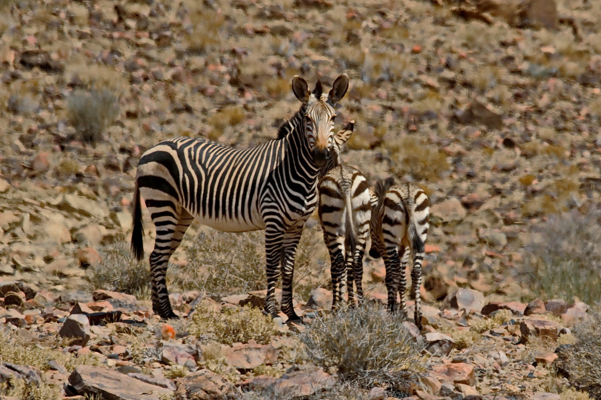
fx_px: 16282
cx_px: 409
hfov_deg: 2.1
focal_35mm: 976
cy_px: 246
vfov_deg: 1.4
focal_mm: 400
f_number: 5.6
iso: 100
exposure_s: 1/400
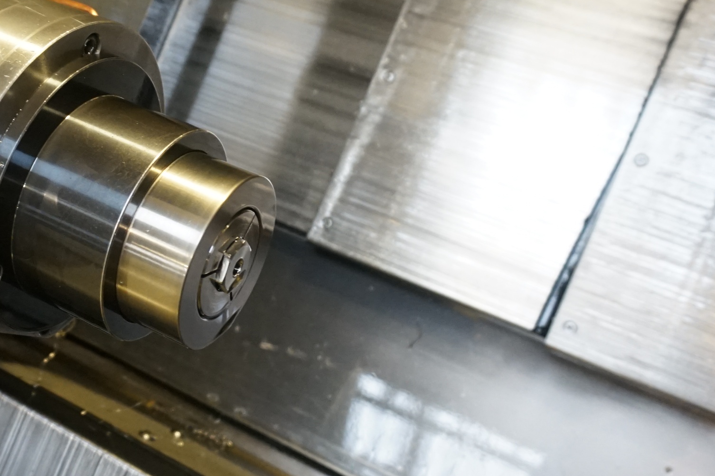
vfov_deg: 25.9
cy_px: 205
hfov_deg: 36.2
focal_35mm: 52
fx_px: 1032
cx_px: 91
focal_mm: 16
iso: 1600
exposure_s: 1/60
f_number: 4
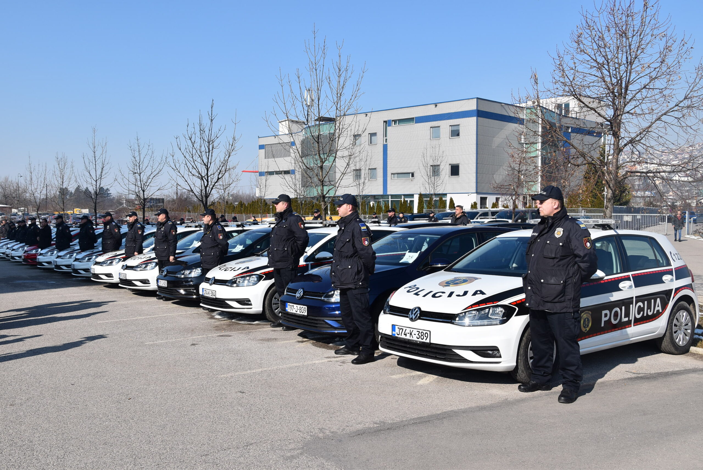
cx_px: 352
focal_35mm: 36
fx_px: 703
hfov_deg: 53.1
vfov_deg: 36.9
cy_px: 235
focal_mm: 24
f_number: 10
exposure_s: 1/400
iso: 200
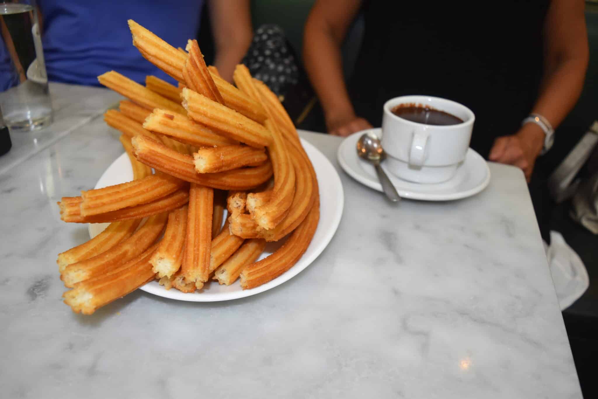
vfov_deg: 41.7
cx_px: 299
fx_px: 523
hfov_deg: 59.5
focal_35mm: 32
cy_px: 200
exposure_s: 1/80
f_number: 4.5
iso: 800
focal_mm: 21
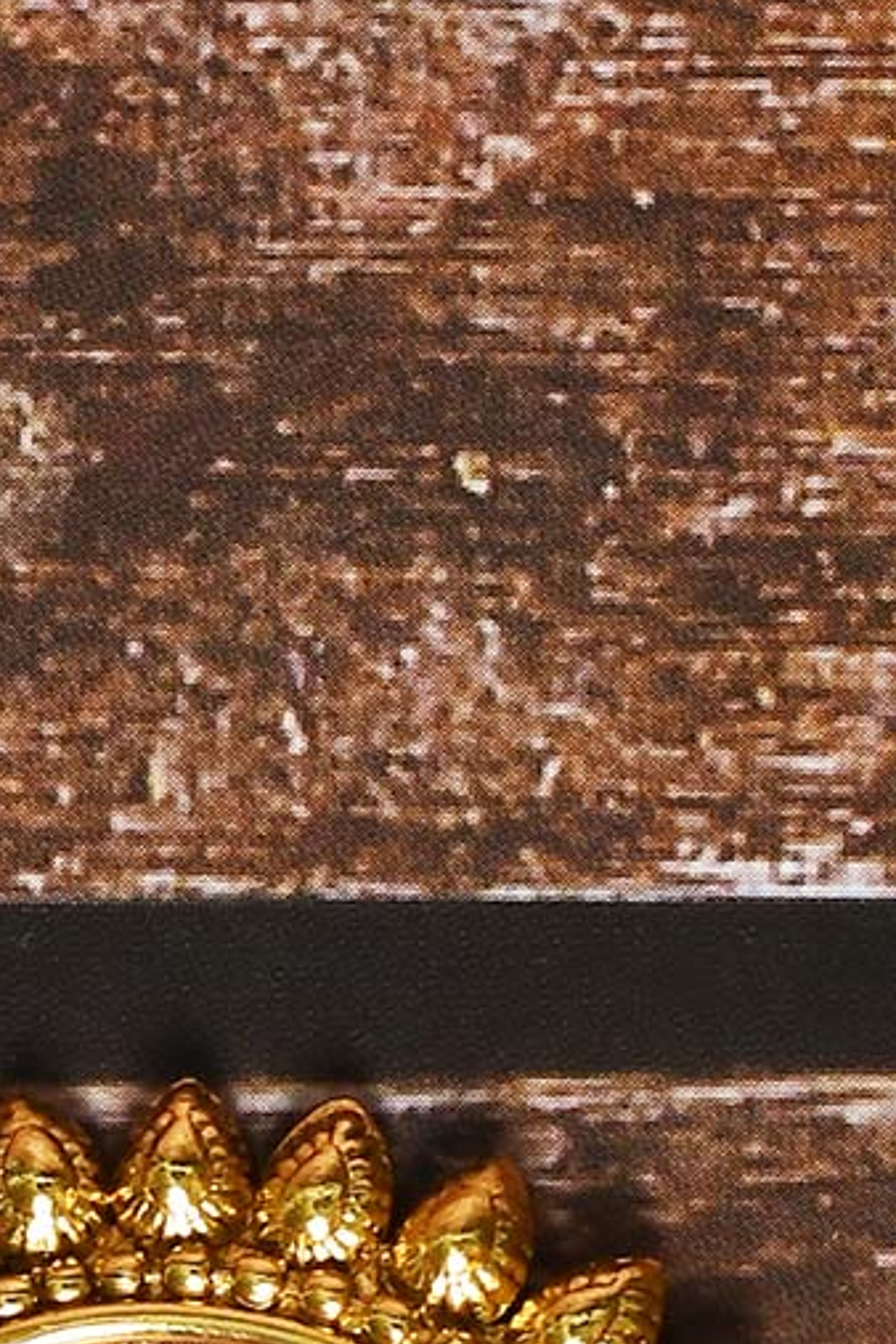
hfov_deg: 6.2
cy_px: 1890
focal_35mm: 222
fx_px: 8287
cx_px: 329
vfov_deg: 9.1
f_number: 11
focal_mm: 50
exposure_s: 1/160
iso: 320
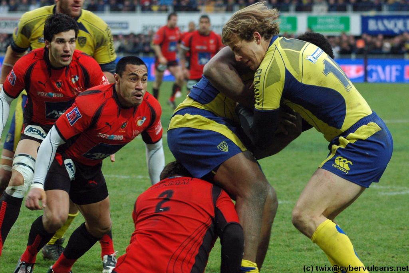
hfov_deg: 11.4
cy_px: 136
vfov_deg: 7.6
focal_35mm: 180
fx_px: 2044
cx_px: 204
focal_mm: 120
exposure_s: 1/350
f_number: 4
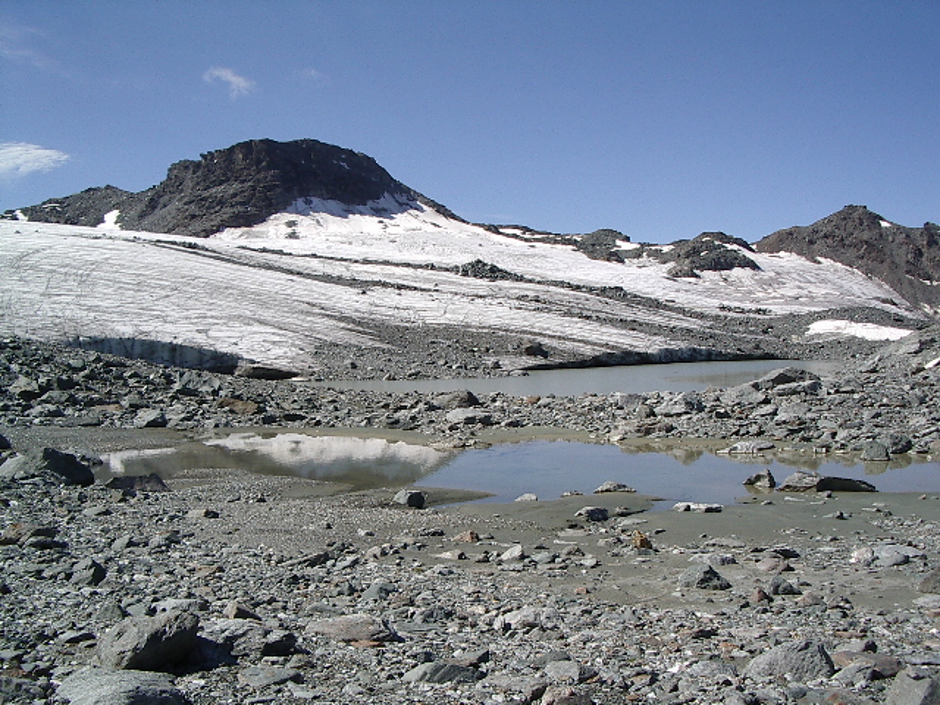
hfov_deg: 49.0
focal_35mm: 38
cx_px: 470
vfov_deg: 37.7
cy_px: 352
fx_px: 1032
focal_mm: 5.8
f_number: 4.8
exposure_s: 1/640
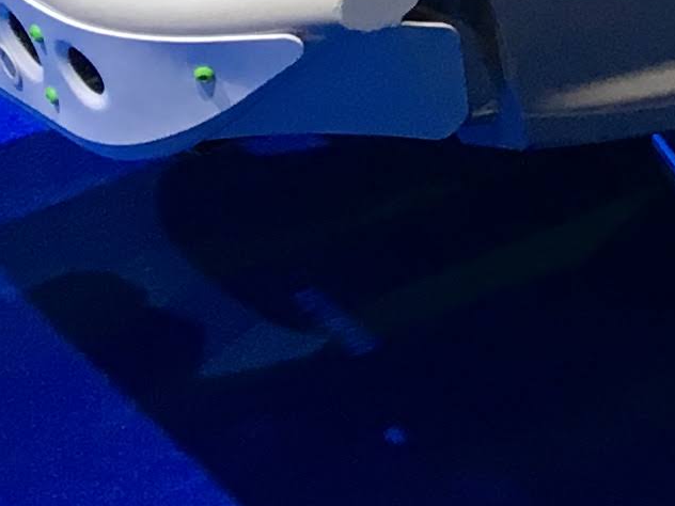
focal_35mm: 185
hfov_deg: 9.7
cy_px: -843
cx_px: 1486
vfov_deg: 7.4
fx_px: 3607
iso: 32
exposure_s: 1/30
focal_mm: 4.15
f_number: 2.2
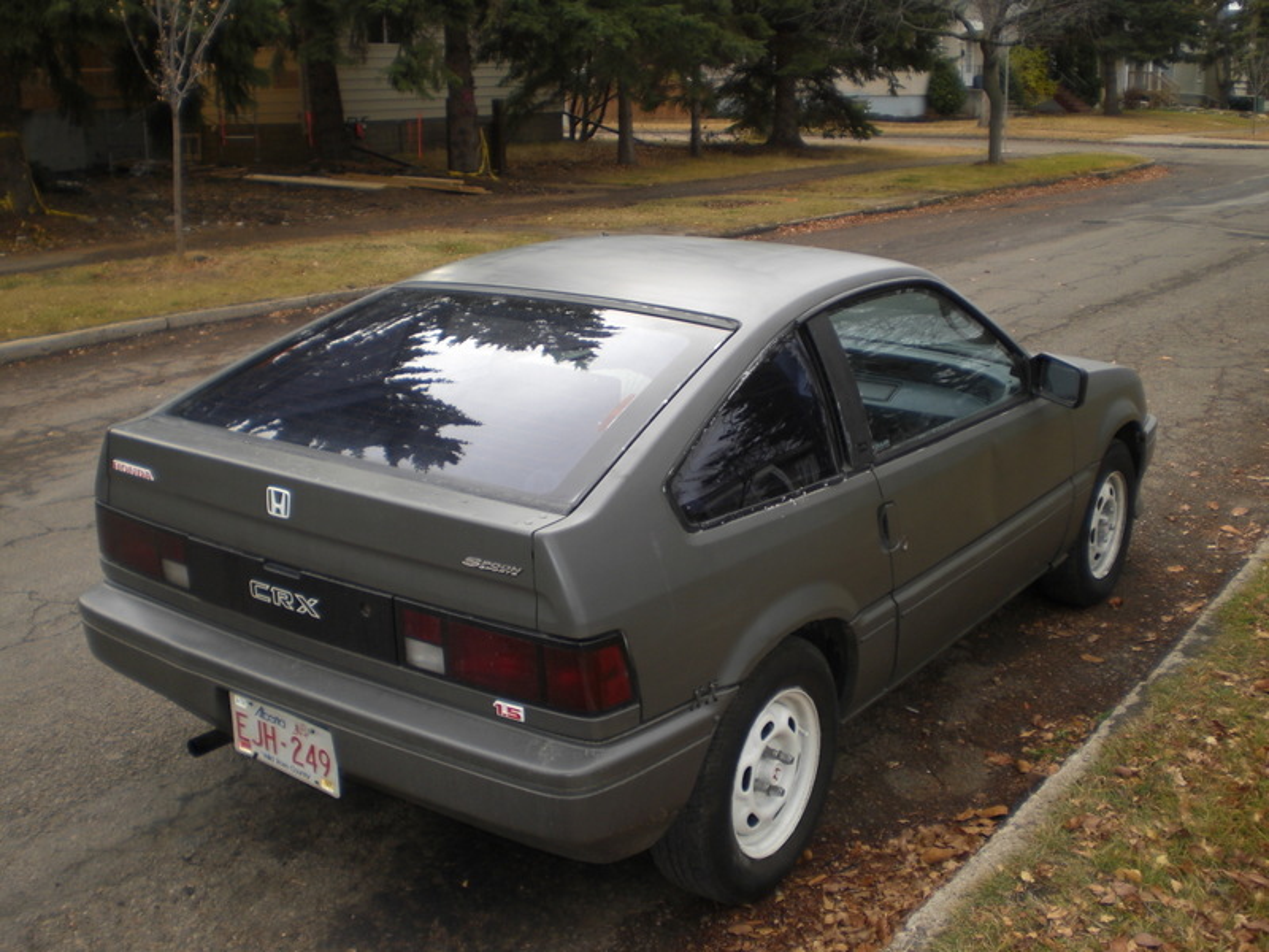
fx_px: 1393
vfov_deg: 37.7
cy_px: 476
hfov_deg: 49.0
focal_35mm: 38
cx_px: 634
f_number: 3.1
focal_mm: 6.3
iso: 50
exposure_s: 1/80
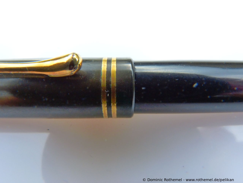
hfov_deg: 69.4
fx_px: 175
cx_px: 122
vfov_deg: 54.9
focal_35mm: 25
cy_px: 92
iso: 400
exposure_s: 1/60
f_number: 8
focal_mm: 4.5
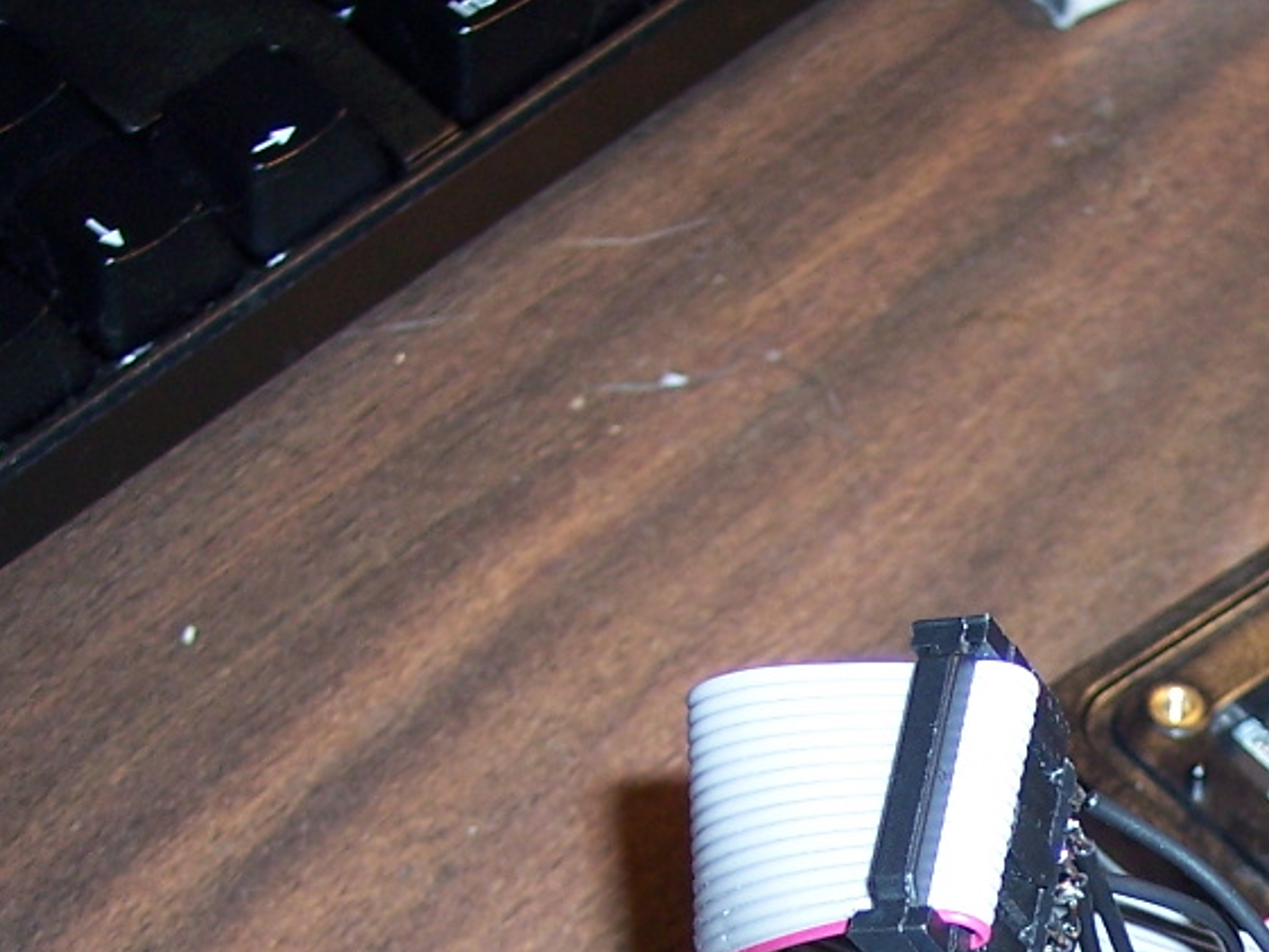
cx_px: 1269
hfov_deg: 18.4
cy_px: 1196
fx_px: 3813
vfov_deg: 13.8
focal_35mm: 104
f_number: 2.8
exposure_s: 1/60
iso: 100
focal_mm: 8
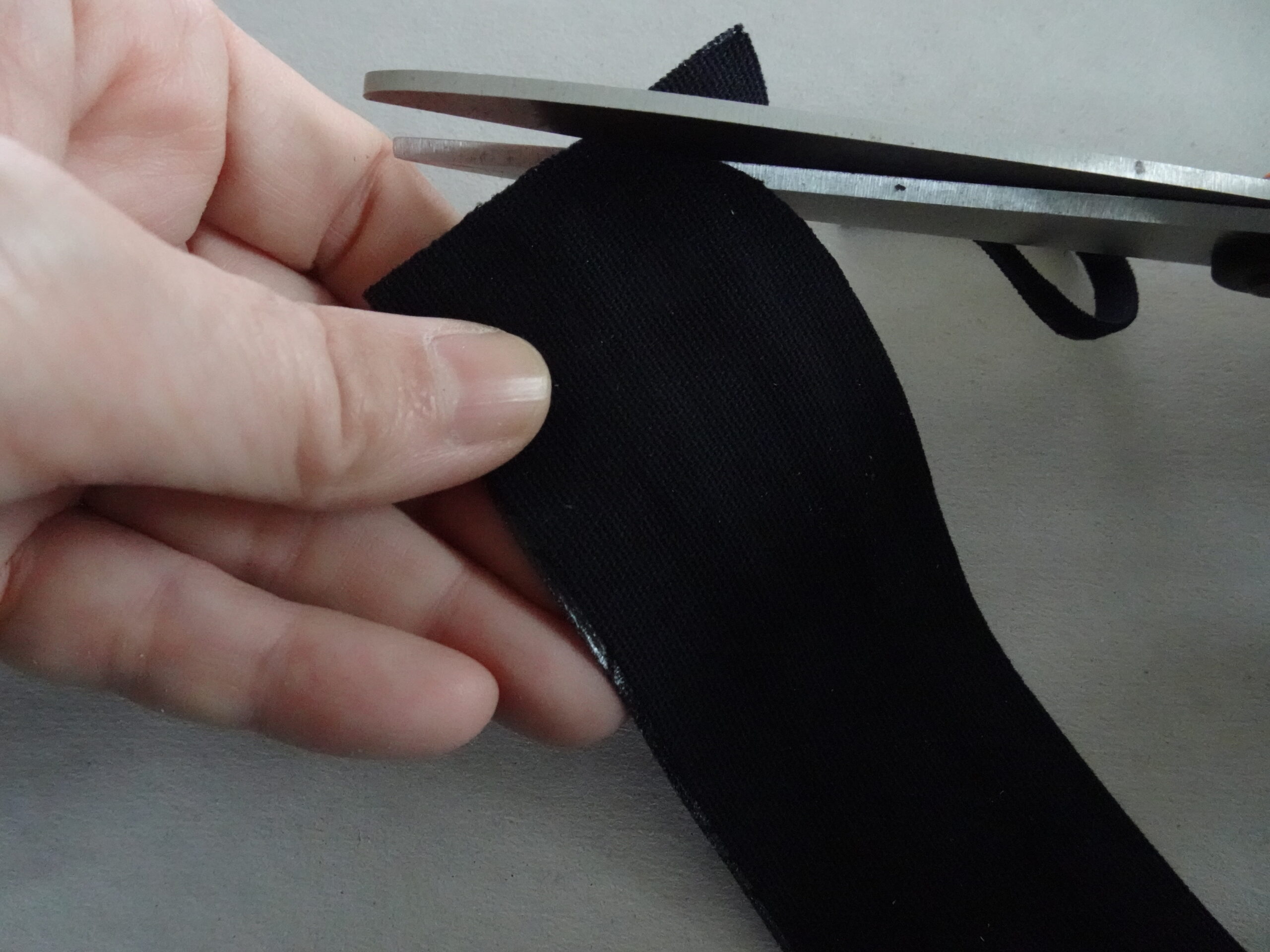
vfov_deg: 56.8
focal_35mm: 24
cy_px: 476
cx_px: 635
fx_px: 881
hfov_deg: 71.6
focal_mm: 4.25
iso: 1600
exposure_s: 1/15
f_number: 3.5
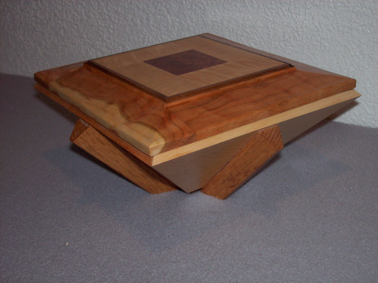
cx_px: 189
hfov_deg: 34.4
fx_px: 611
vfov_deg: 26.1
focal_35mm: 56
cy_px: 142
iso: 80
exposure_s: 1/83.6
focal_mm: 9.4
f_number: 3.4
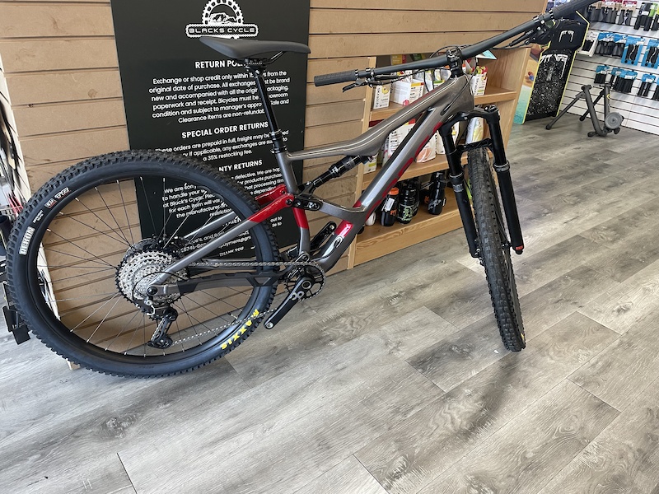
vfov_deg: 53.1
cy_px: 247
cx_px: 330
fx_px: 495
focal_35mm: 26
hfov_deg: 67.3
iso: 100
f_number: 1.6
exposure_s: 1/60
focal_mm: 4.2
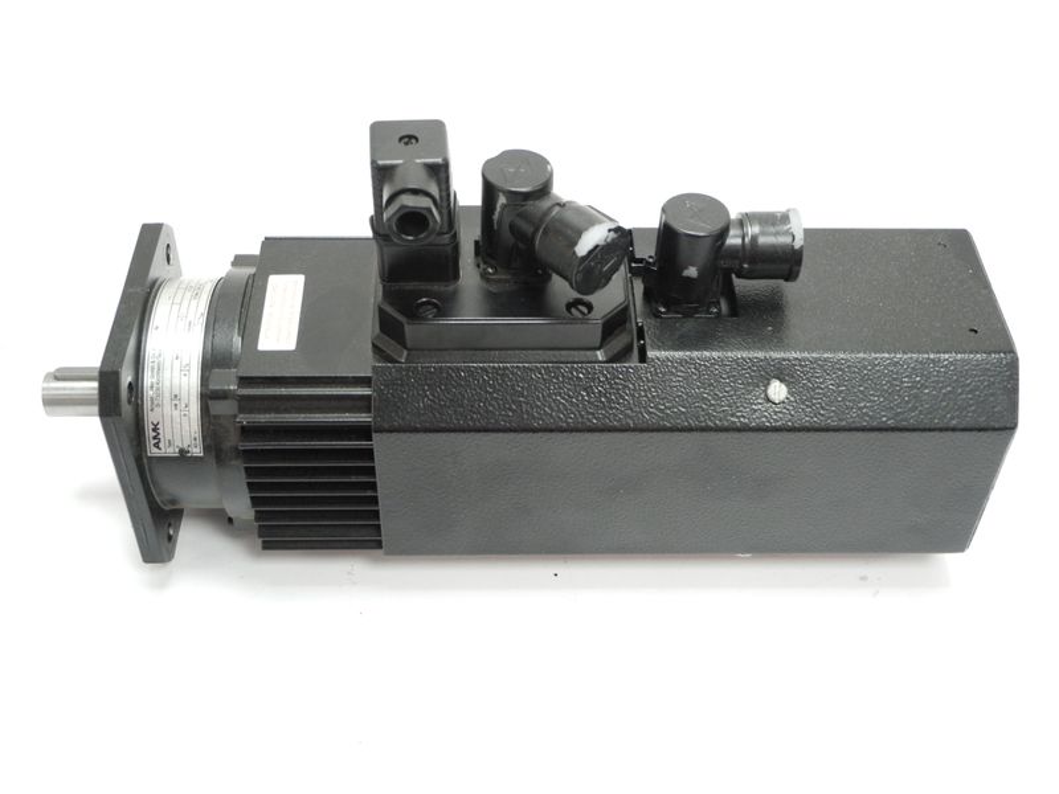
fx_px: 1377
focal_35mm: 45
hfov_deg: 42.1
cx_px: 530
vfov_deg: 32.2
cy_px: 397
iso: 347
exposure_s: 1/30
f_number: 3.2
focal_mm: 9.7
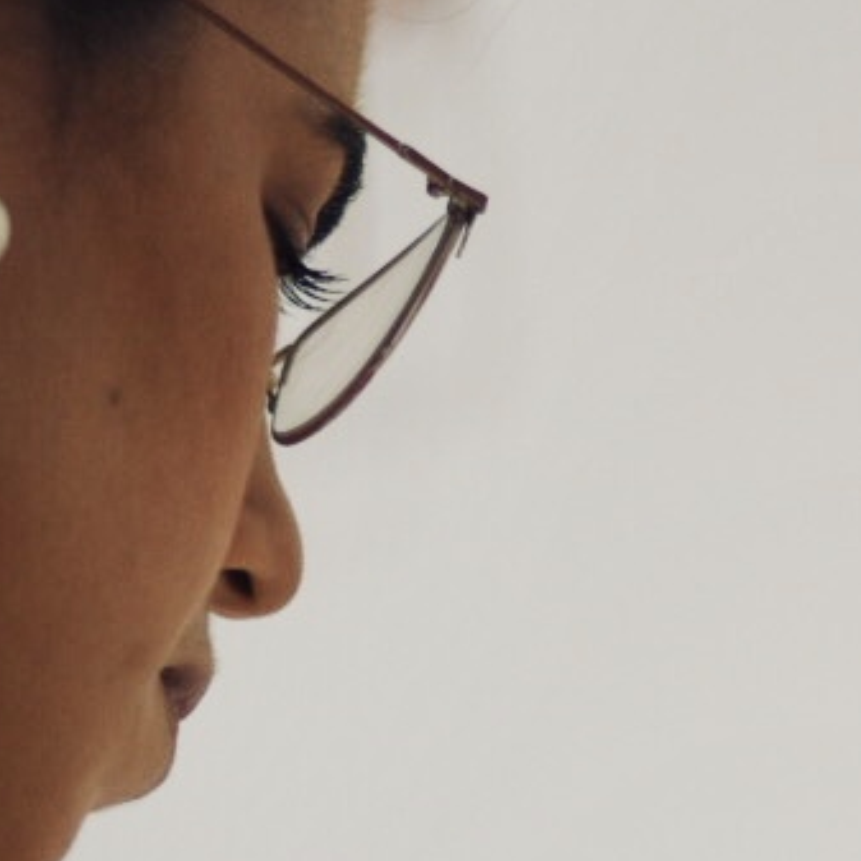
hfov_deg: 5.7
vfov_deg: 5.7
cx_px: 393
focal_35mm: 306
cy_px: 1104
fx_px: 8611
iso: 320
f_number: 1.8
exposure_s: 1/250
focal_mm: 50
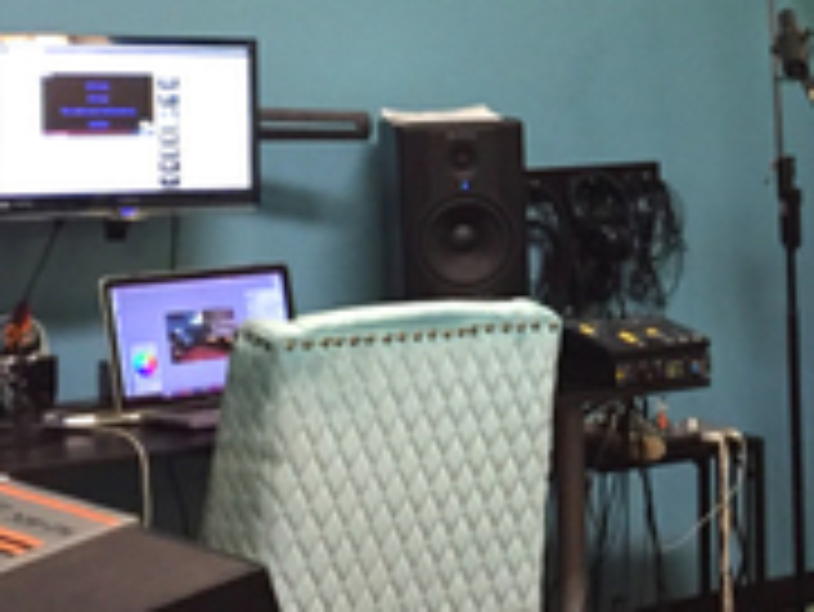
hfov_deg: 19.3
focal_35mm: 96
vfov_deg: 15.4
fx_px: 2259
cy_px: 180
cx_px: 971
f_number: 2.2
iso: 160
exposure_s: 1/30
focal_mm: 4.15
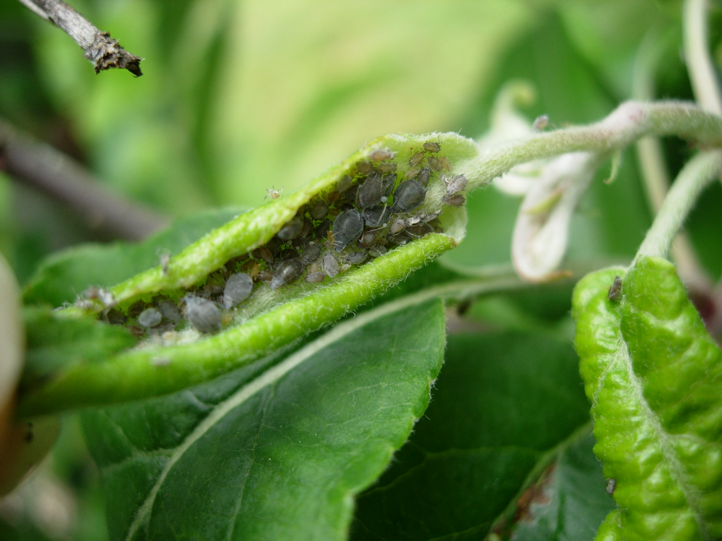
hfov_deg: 49.0
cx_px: 361
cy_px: 270
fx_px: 793
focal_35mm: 38
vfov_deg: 37.7
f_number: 2.8
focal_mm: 7.8
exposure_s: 1/104
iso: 64
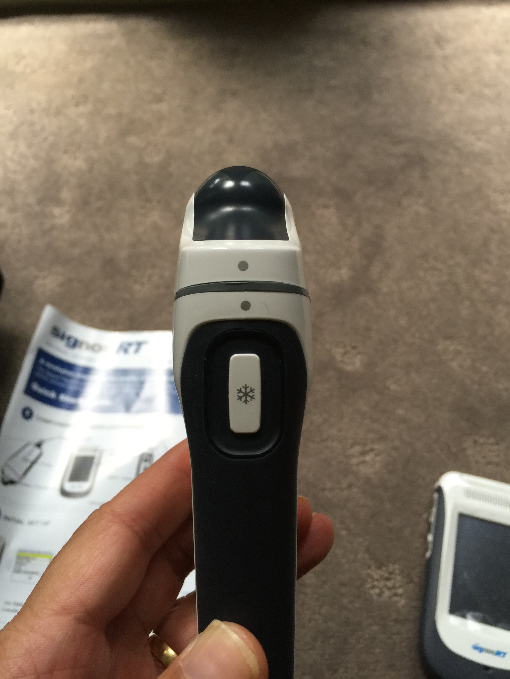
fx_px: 570
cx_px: 255
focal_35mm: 29
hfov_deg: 48.2
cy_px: 340
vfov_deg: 61.7
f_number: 2.2
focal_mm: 4.15
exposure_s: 1/33
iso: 40
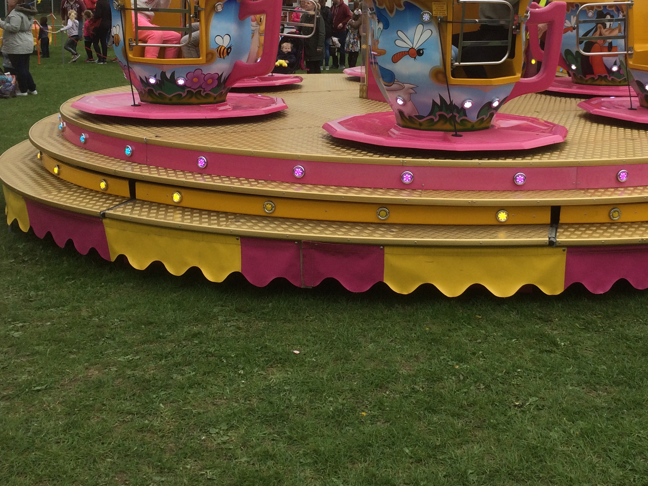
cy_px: 104
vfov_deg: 30.2
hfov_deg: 40.1
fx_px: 880
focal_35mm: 47
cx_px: 407
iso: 32
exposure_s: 1/1368
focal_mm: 4.15
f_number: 2.2
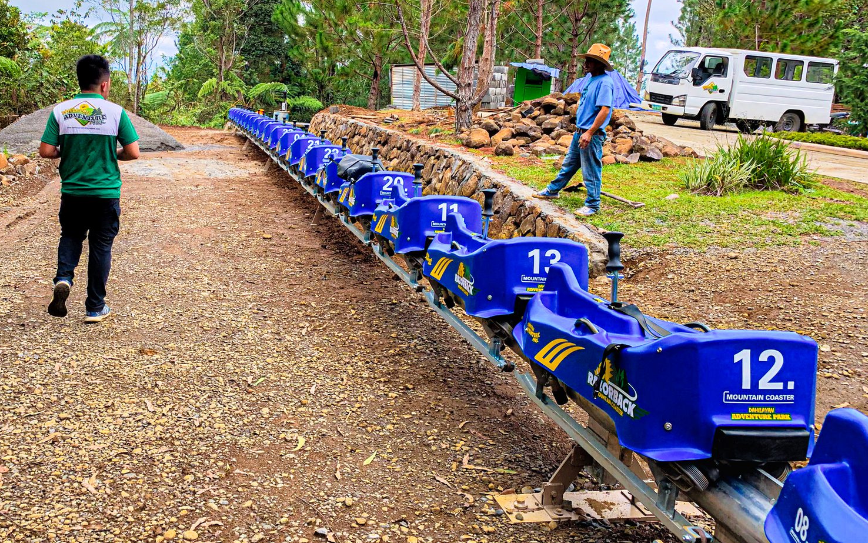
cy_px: 299
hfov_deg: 66.5
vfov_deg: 44.5
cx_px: 436
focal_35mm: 28
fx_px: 662
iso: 25
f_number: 1.8
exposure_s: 1/440
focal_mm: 4.25
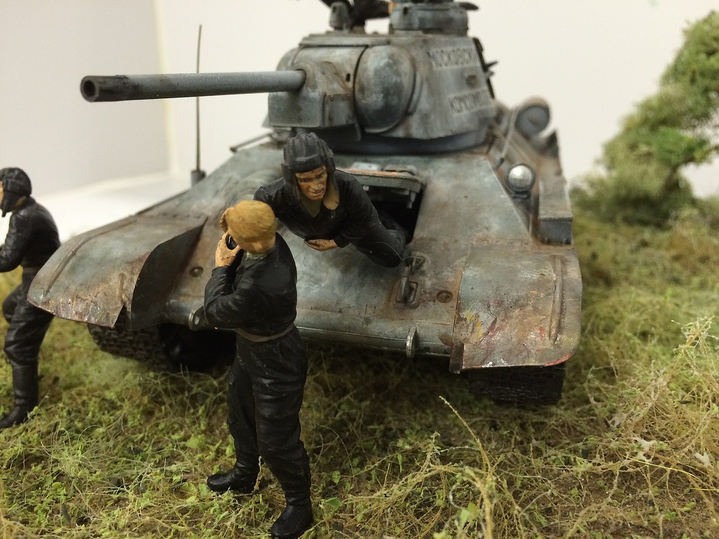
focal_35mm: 29
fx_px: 602
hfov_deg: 61.7
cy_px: 270
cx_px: 360
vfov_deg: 48.2
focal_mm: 4.15
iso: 160
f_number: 2.2
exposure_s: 1/30
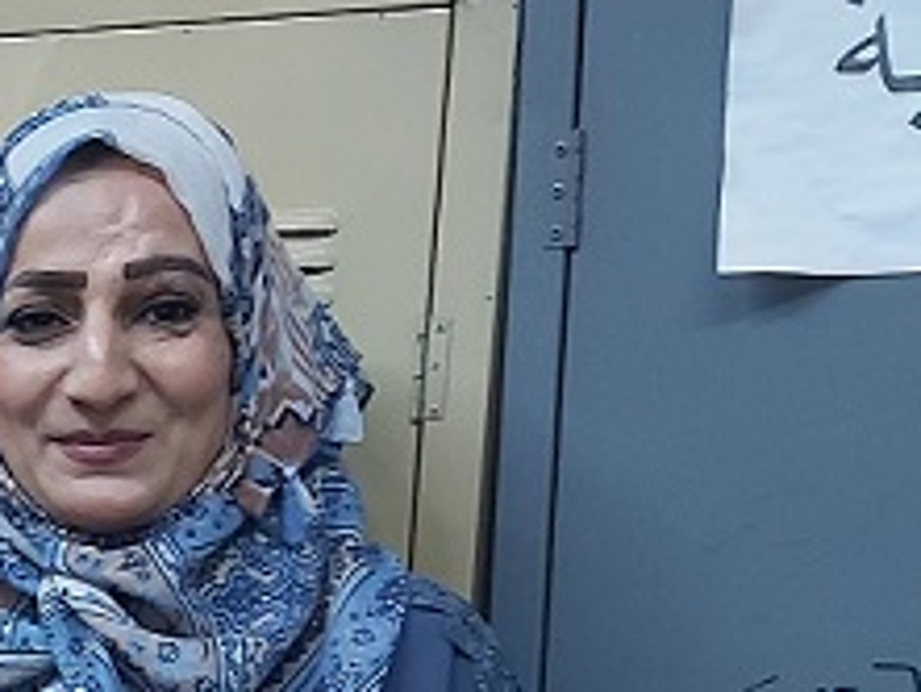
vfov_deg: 17.2
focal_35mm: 83
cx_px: -429
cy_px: 771
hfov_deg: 20.4
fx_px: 2210
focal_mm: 3.92
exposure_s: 1/50
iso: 250
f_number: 1.7
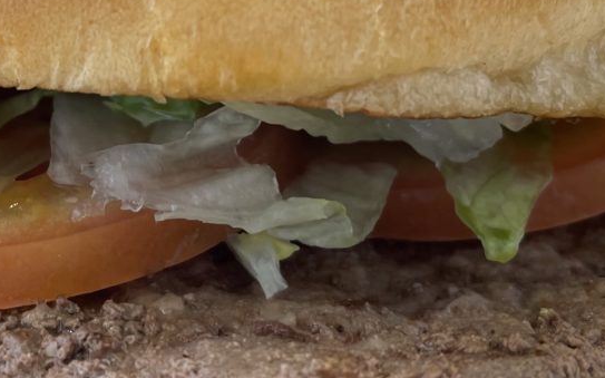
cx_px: 165
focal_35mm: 78
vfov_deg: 16.4
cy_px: 3
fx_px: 1286
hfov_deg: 26.2
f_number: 1.6
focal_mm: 4.2
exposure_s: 1/121
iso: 32
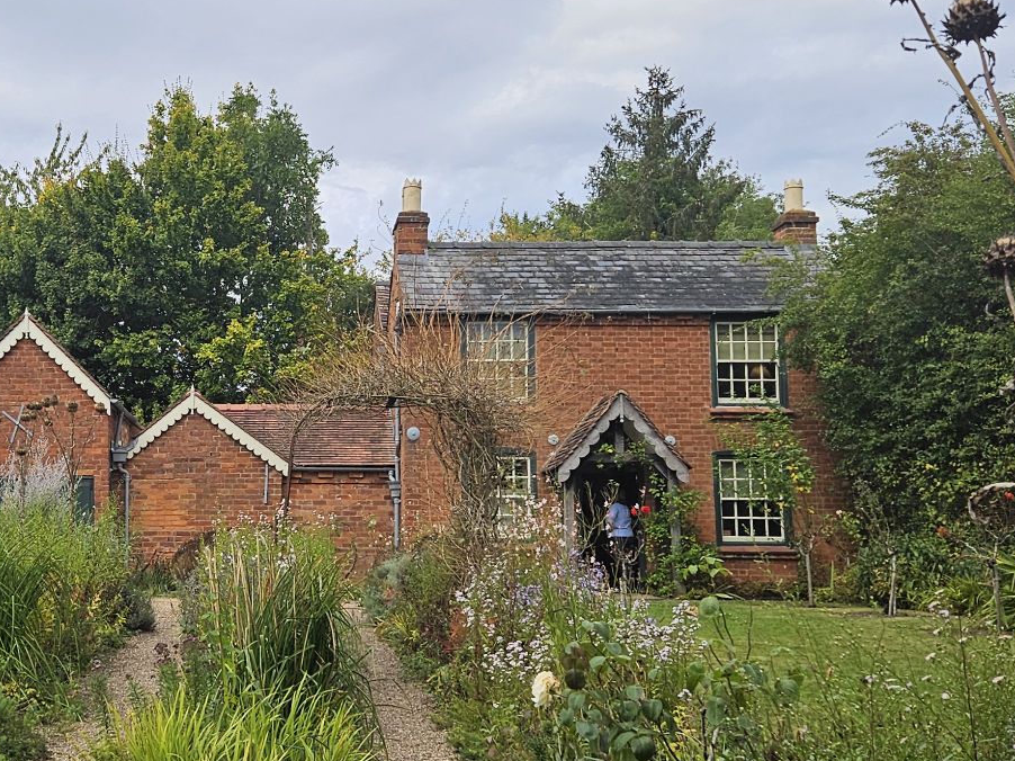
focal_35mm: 51
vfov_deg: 28.5
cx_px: 213
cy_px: 422
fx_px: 1495
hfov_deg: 36.3
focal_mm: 5.4
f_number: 1.8
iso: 32
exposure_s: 1/1667
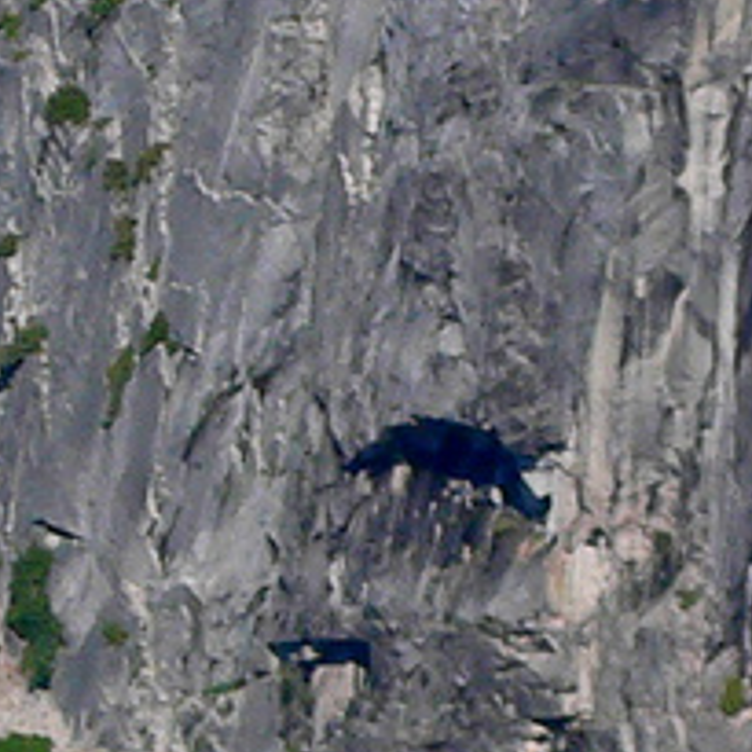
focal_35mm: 622
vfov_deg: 2.8
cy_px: -382
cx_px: -1886
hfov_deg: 2.8
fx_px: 15287
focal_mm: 16.6
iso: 80
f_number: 4.6
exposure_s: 1/1000
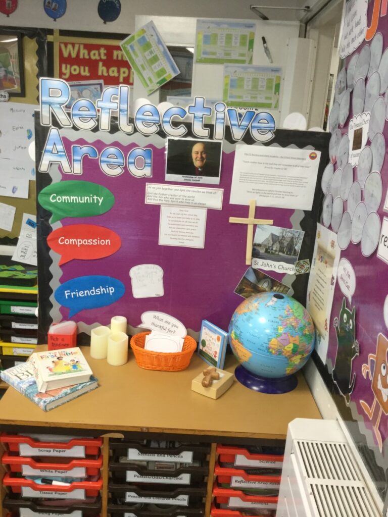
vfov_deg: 58.4
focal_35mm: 31
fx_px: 463
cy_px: 258
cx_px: 194
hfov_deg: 45.4
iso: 80
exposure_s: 1/33
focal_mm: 3.3
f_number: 2.4
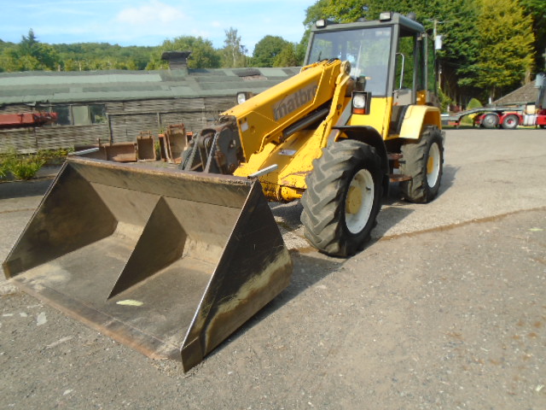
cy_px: 205
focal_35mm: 26
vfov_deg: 53.1
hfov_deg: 67.3
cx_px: 273
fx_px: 410
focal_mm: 4.6
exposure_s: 1/500
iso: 100
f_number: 3.2
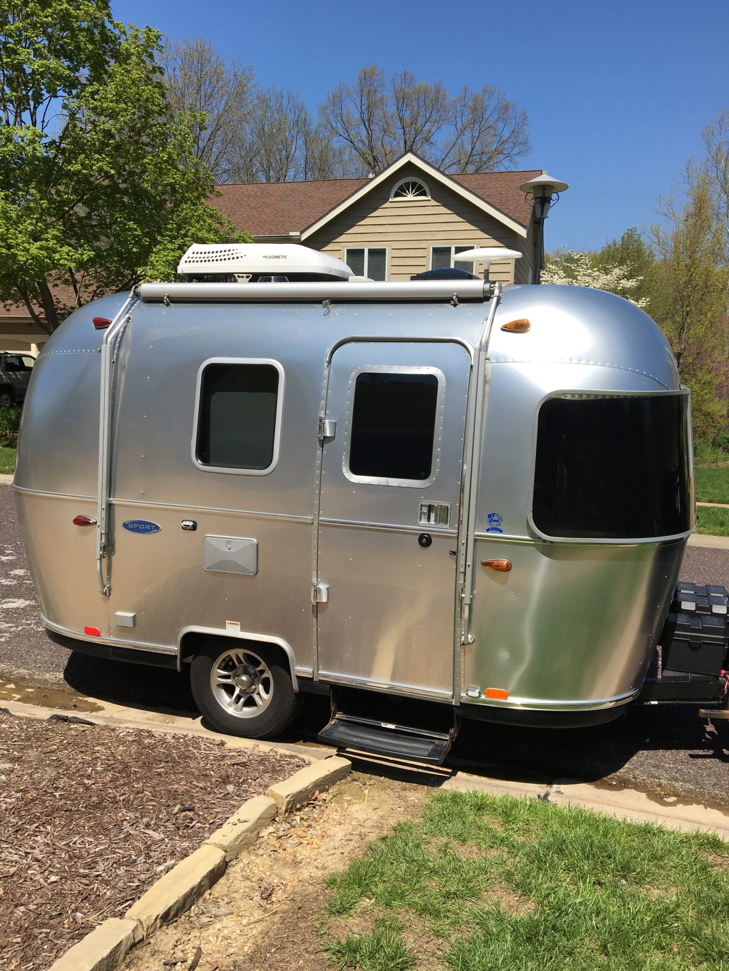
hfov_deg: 48.2
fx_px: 814
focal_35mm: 29
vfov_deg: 61.7
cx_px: 364
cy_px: 486
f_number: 2.2
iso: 25
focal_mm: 4.15
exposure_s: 1/2079
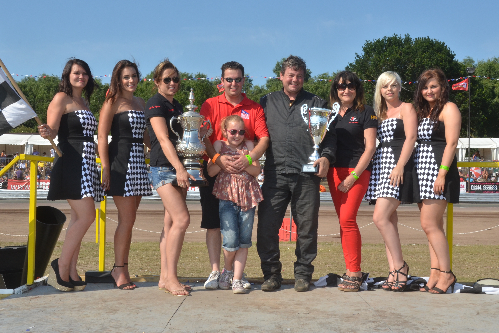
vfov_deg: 31.9
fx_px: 582
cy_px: 166
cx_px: 250
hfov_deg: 46.4
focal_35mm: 42
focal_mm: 28
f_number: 16
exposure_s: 1/250
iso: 400
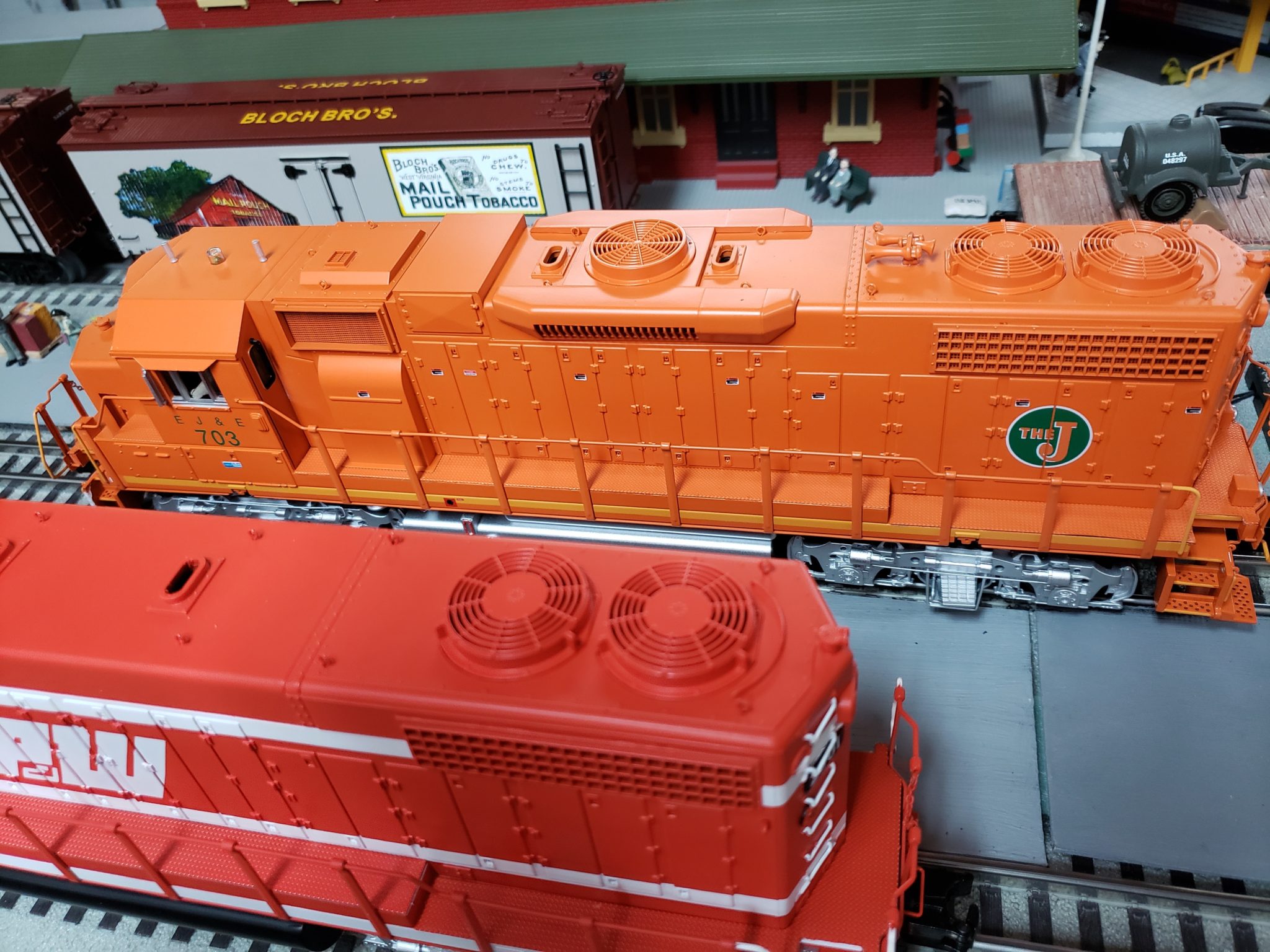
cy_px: 476
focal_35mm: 26
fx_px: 954
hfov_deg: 67.3
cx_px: 635
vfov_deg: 53.1
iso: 250
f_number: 1.5
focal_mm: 4.3
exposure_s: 1/60
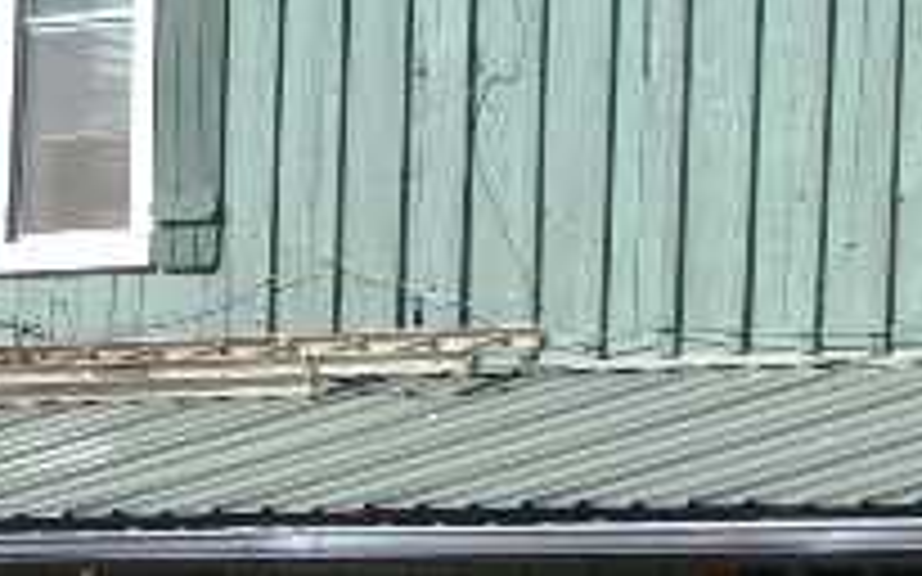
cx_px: -36
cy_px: 112
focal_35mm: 272
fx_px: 6833
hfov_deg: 7.7
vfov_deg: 4.8
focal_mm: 13.7
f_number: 3.8
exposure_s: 1/400
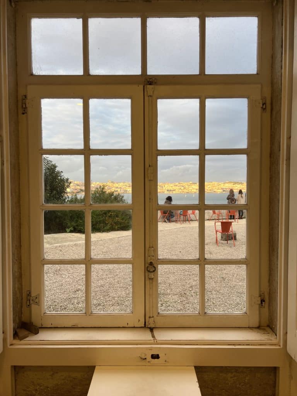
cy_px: 198
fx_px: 297
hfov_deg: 53.1
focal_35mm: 26
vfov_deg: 67.3
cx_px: 148
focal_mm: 5.7
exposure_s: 1/145
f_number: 1.5
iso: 32
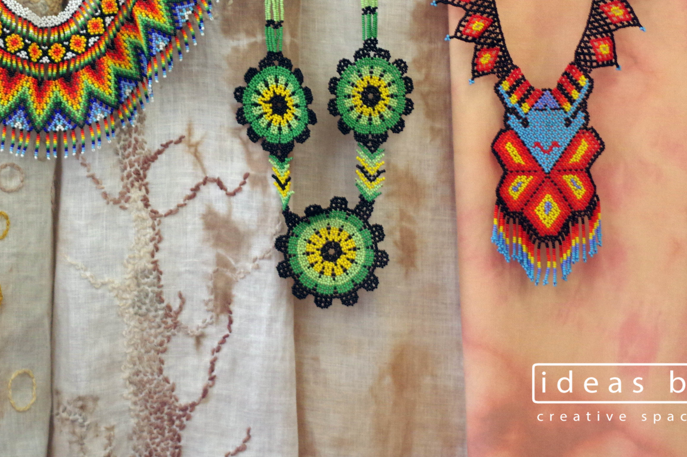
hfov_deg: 14.4
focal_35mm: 142
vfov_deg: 9.6
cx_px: 181
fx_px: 2708
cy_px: 34
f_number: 2.2
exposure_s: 1/100
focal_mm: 50
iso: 800
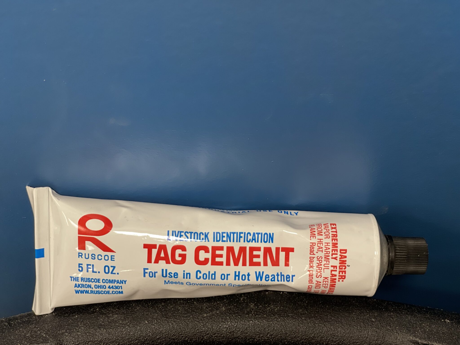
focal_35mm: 64
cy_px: 172
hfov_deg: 30.3
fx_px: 850
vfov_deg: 22.9
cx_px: 230
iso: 160
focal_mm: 7.5
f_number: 2.2
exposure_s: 1/32
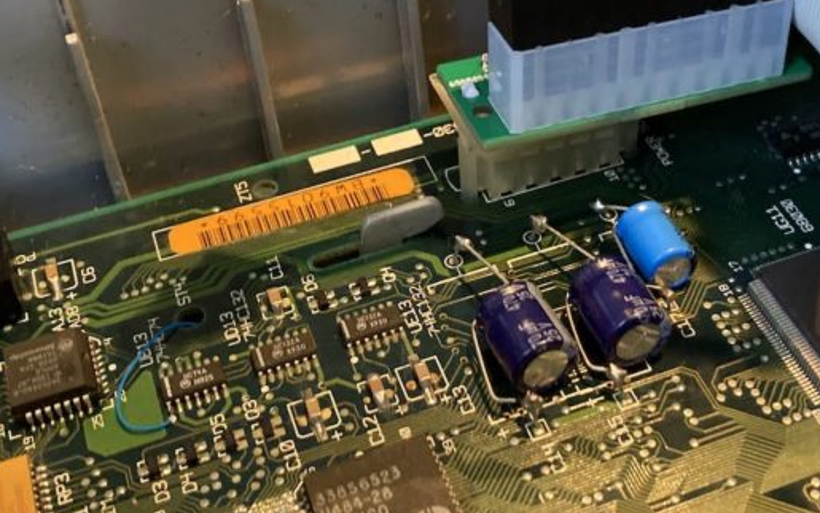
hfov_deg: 34.4
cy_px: 150
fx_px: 1319
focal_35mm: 59
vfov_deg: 21.9
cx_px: 497
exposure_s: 1/40
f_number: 1.8
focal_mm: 3.99
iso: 250
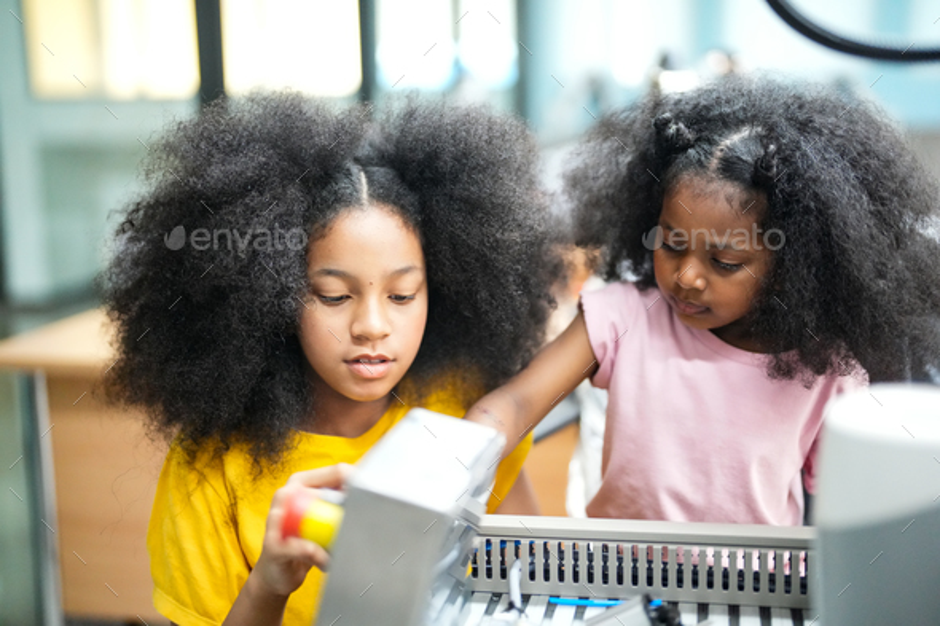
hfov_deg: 39.6
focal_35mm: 50
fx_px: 1305
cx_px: 470
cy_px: 313
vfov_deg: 27.0
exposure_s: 1/571
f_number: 1.2
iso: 6400
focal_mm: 50
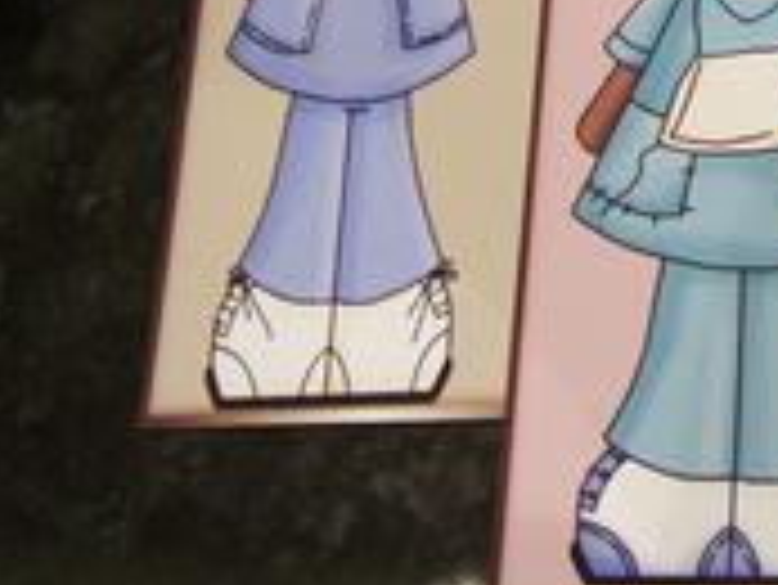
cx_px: 922
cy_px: -50
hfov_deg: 18.8
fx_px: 2227
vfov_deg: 14.6
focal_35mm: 99
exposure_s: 1/10
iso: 140
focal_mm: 6.3
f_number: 2.8
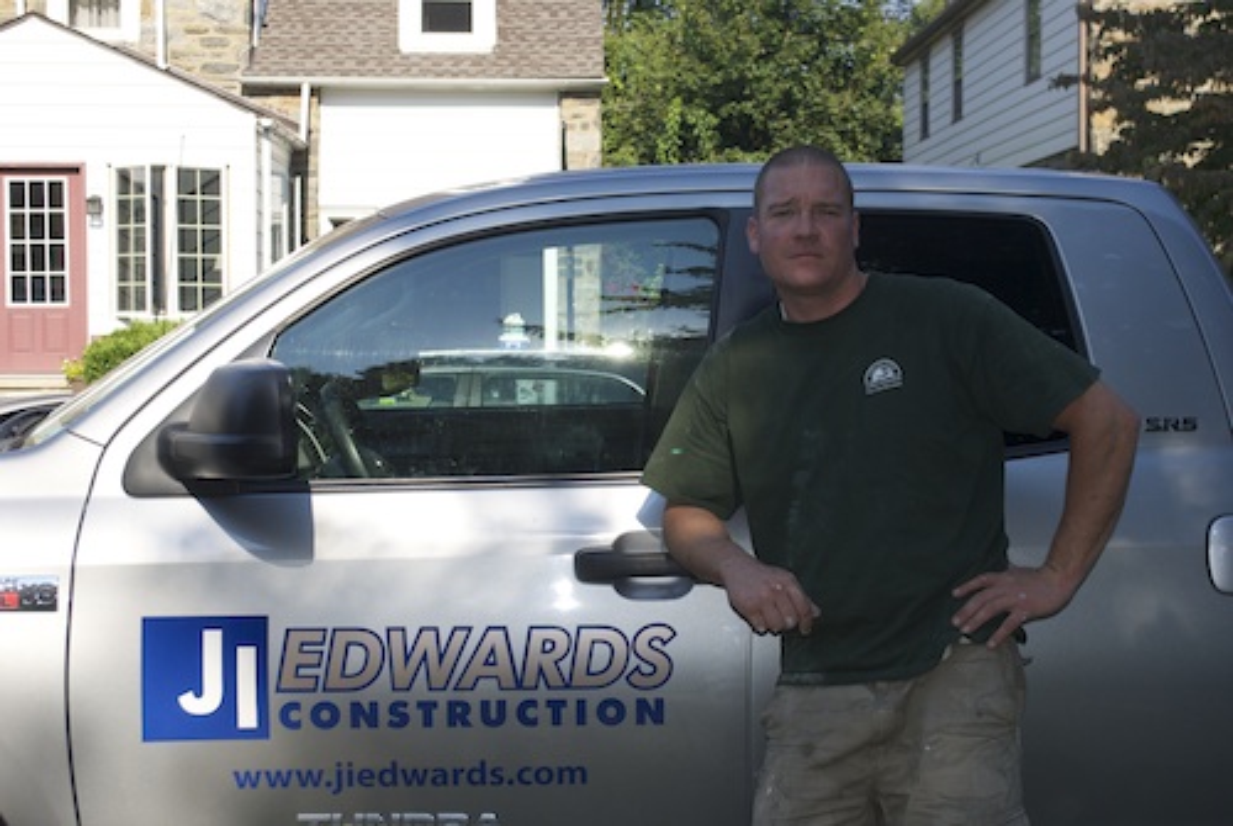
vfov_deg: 23.9
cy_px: 413
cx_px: 616
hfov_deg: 35.0
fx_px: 1955
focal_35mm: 57
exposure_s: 1/200
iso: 100
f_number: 7.1
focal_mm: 38
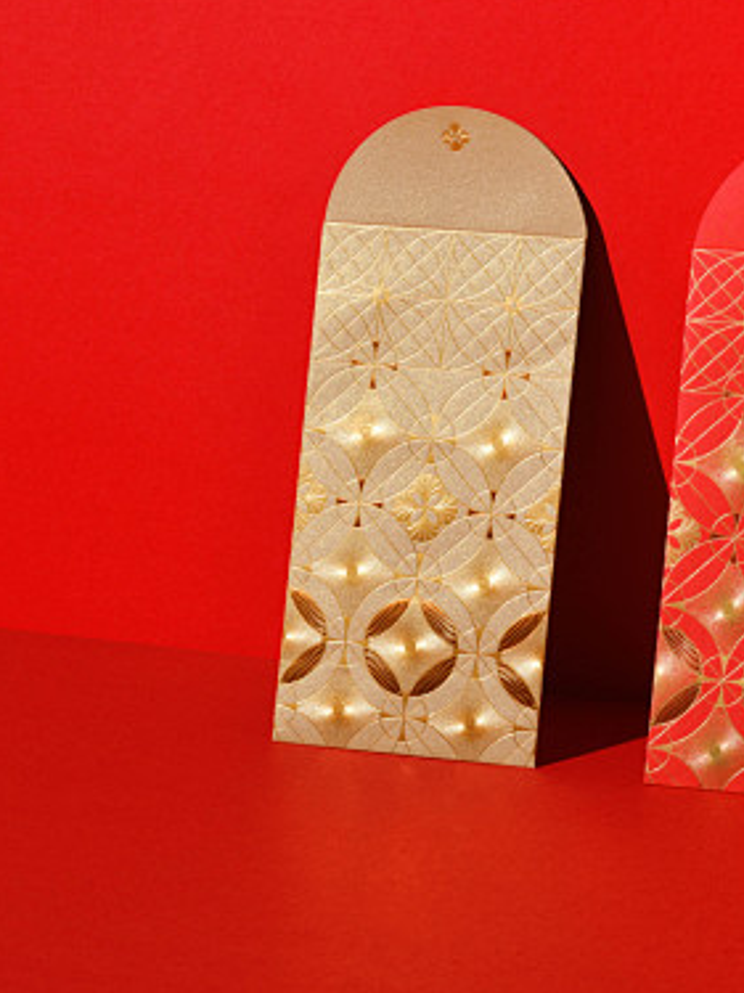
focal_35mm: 145
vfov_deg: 13.6
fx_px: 4158
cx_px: 688
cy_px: 414
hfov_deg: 10.2
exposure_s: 1/125
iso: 320
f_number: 22
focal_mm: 86
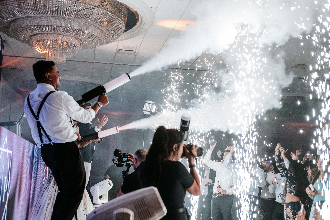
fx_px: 486
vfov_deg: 25.5
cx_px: 165
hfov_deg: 37.5
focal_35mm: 53
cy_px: 110
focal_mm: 35
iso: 1250
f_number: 2.8
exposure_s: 1/400
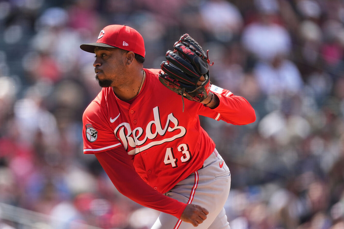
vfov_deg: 1.7
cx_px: 145
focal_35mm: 790
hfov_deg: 2.6
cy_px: 141
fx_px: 7547
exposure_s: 1/1600
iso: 500
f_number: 4
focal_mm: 600
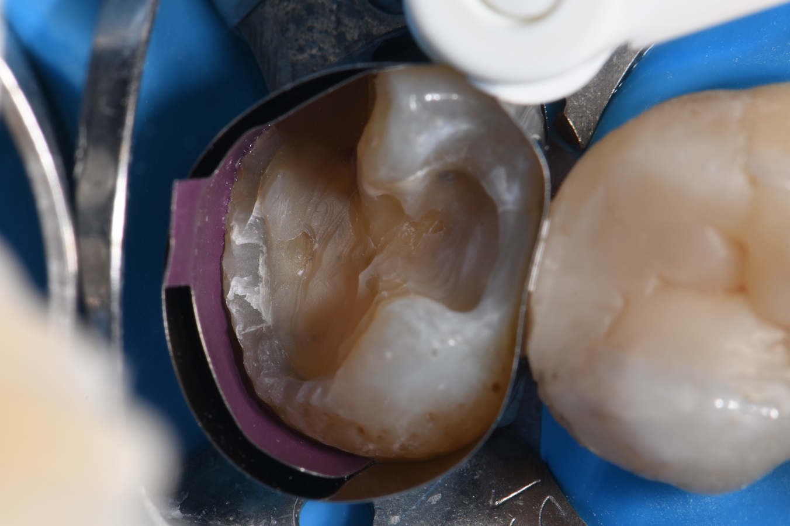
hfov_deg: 13.1
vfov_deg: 8.7
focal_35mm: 157
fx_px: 3443
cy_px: 263
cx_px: 395
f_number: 32
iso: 200
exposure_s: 1/160
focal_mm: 105
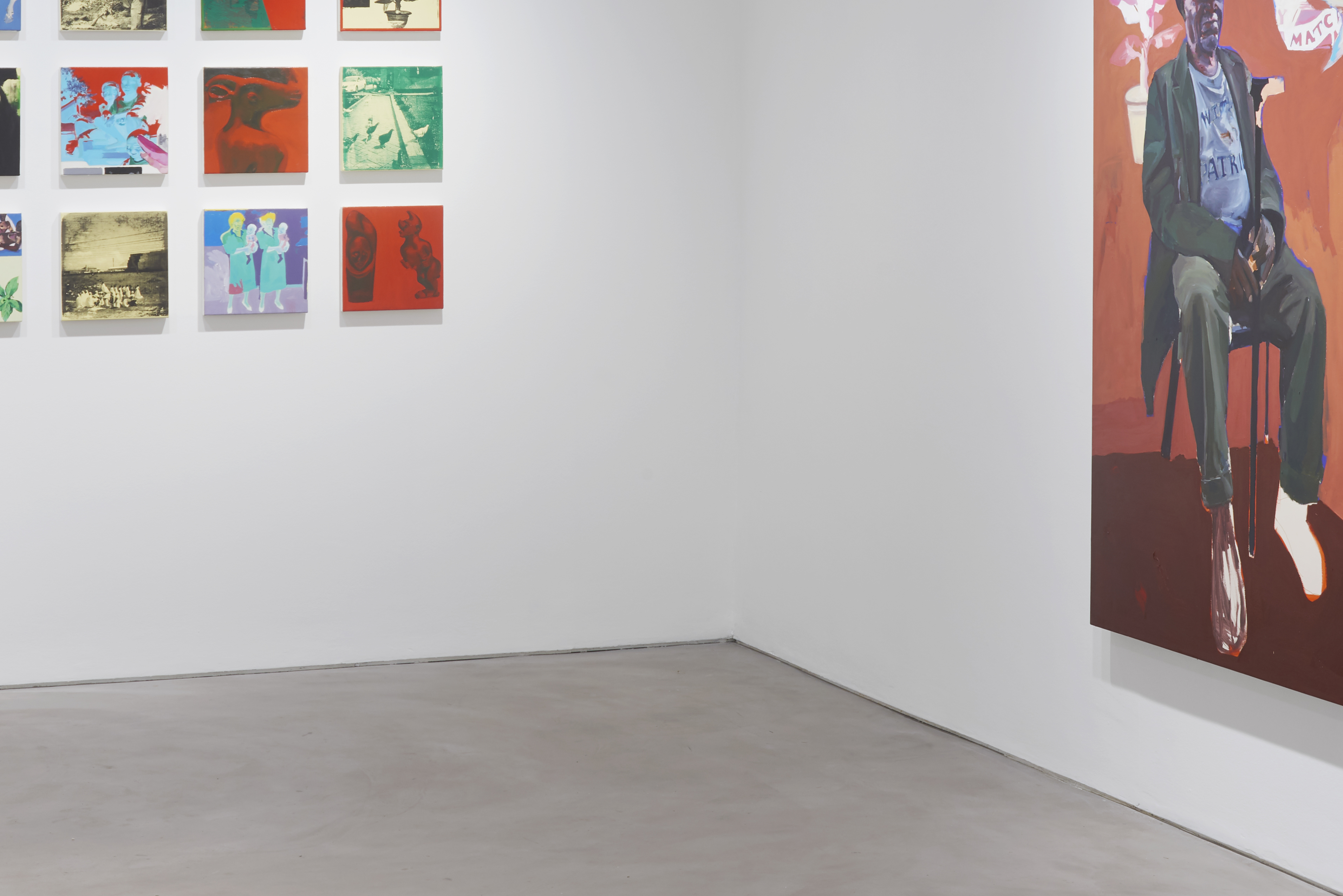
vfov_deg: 17.6
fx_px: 2873
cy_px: 179
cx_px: 503
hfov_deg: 26.2
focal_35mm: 77
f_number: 11
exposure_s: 1
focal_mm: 40
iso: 100
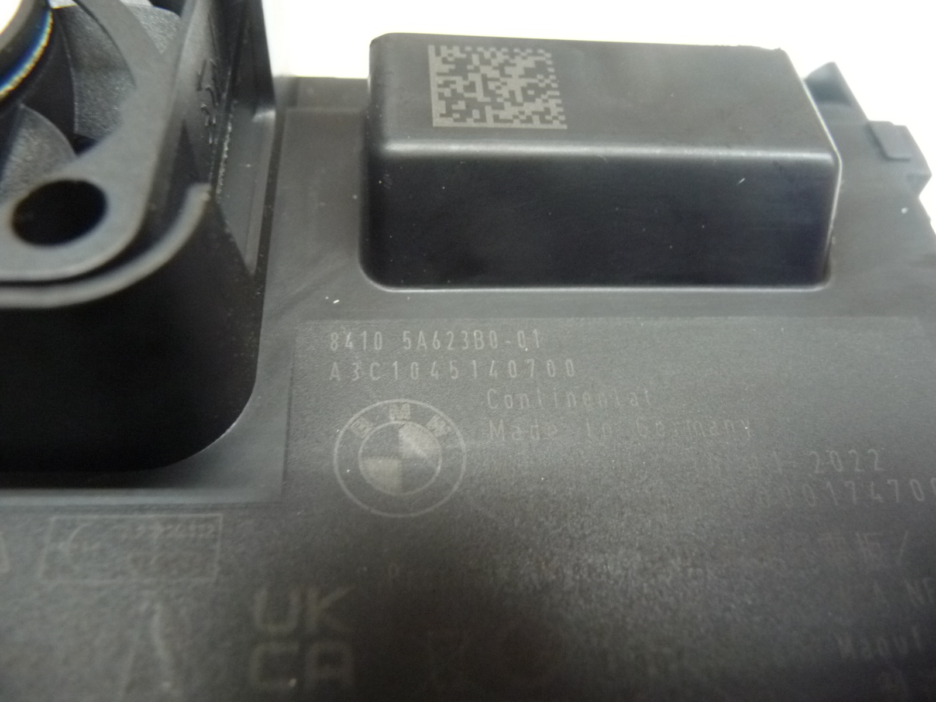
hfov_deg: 63.4
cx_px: 468
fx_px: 757
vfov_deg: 49.7
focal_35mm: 28
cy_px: 351
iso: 400
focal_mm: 4.7
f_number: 3.3
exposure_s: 1/8
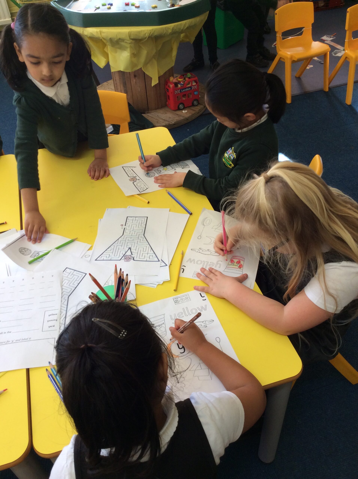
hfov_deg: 44.1
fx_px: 442
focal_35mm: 32
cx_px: 179
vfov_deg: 56.9
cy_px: 240
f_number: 2.4
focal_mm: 3.3
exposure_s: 1/50
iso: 32
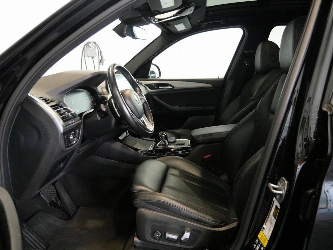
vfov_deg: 53.1
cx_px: 166
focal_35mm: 26
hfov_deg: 67.3
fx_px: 250
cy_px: 125
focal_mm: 13
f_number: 3.5
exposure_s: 1/50
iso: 3200
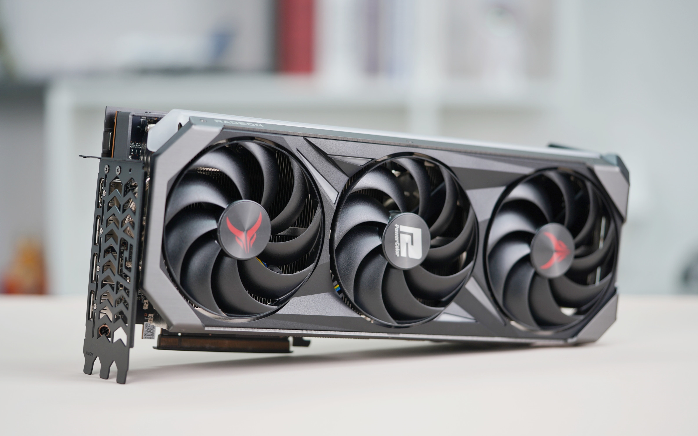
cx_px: 348
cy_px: 223
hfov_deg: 22.6
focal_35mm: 92
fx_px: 1750
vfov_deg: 14.2
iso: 125
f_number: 2.8
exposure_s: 1/80
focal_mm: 90
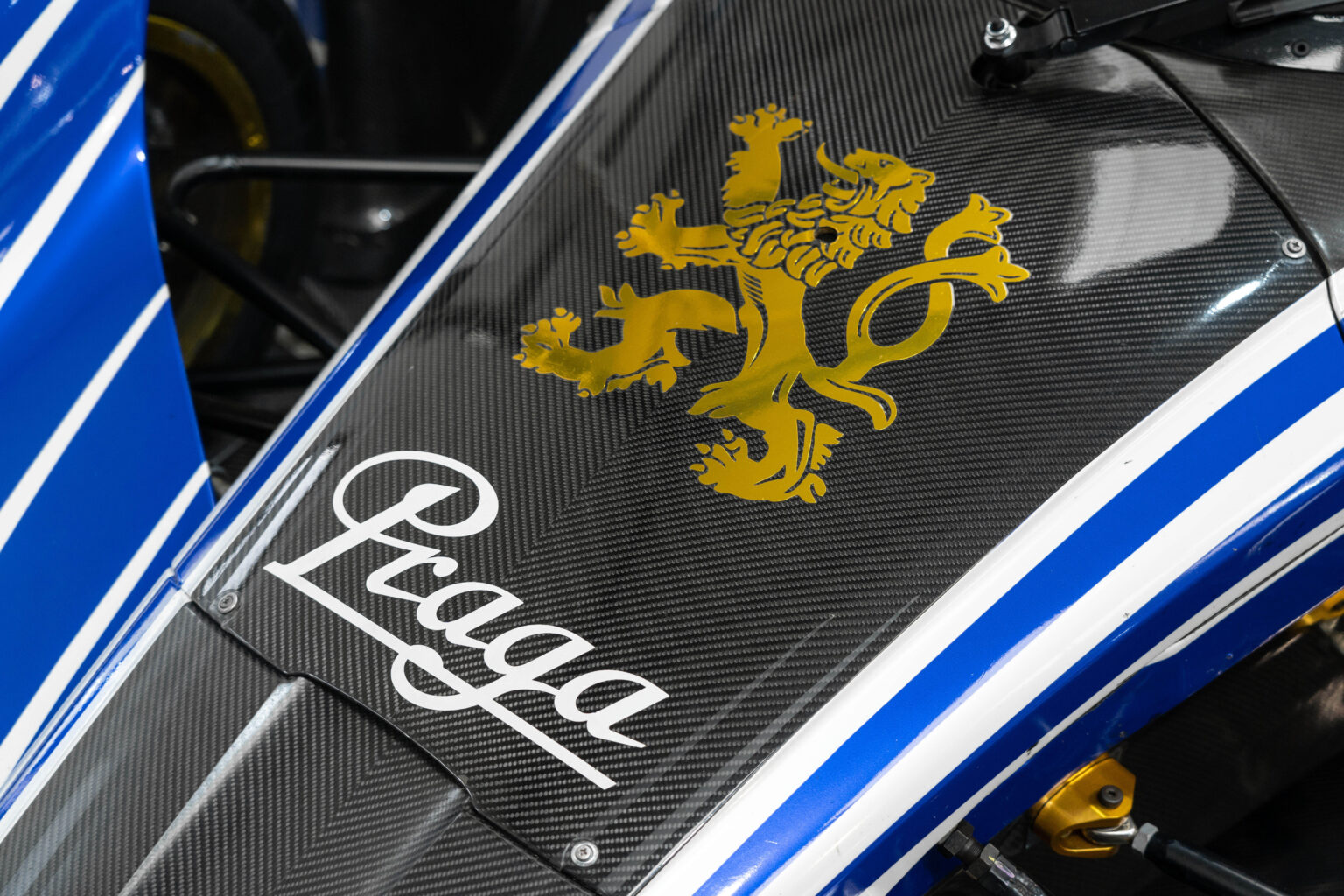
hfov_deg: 33.9
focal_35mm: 59
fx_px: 2202
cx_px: 672
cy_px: 448
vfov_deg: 23.0
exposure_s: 1/60
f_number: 4
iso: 800
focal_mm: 59
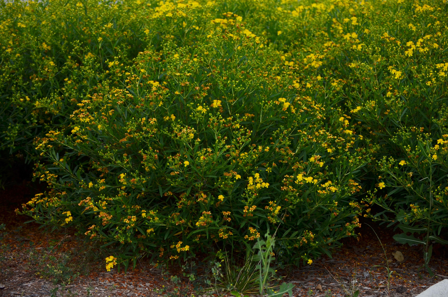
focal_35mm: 108
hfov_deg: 19.0
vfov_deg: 12.6
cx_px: 224
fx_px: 1341
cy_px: 148
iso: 100
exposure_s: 1/1600
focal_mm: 72
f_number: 4.2
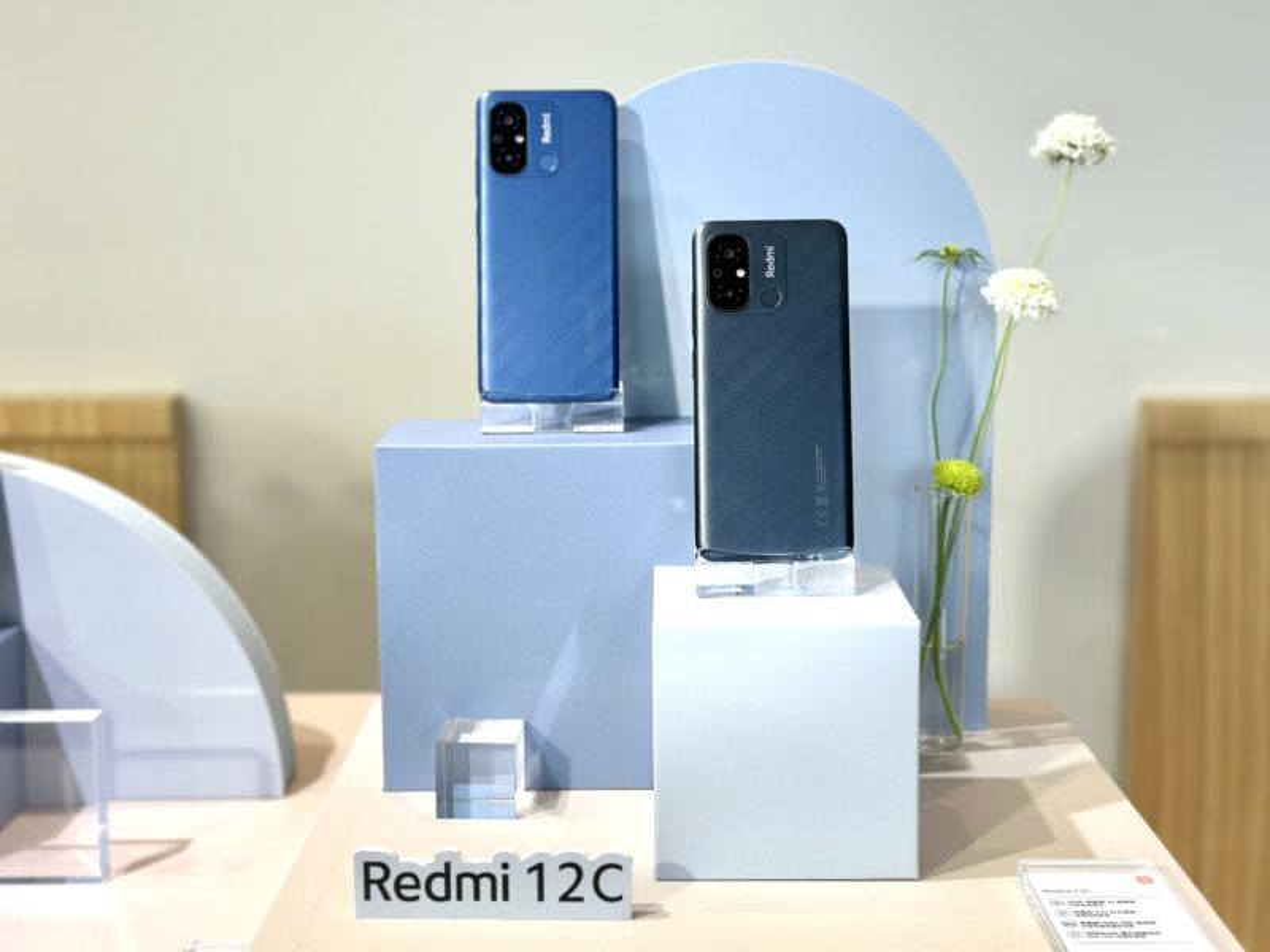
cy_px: 476
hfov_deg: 39.7
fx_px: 1761
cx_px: 635
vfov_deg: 30.3
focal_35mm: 48
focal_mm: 6.86
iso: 80
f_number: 1.78
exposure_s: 1/249
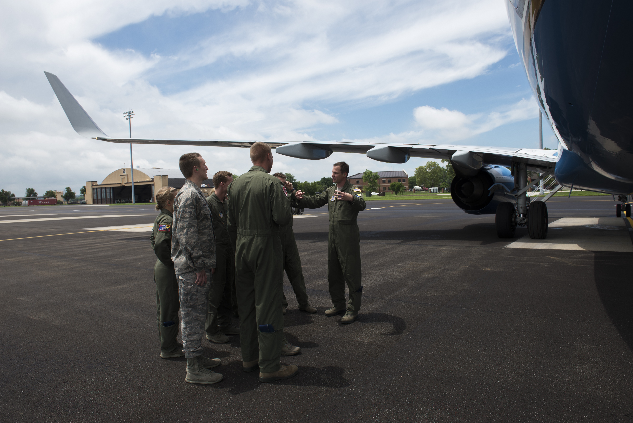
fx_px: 422
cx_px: 316
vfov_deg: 53.2
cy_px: 212
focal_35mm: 24
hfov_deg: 73.7
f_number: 10
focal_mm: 24
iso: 200
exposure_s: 1/250
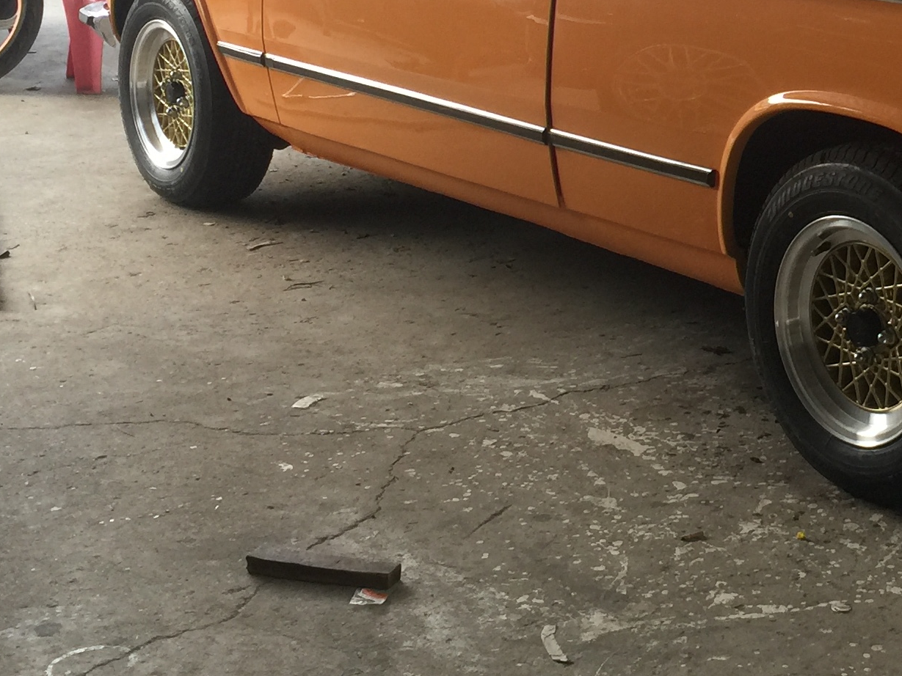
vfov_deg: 18.8
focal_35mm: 77
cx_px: 873
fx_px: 2007
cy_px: 72
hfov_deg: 24.3
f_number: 2.2
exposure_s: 1/33
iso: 32
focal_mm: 4.15
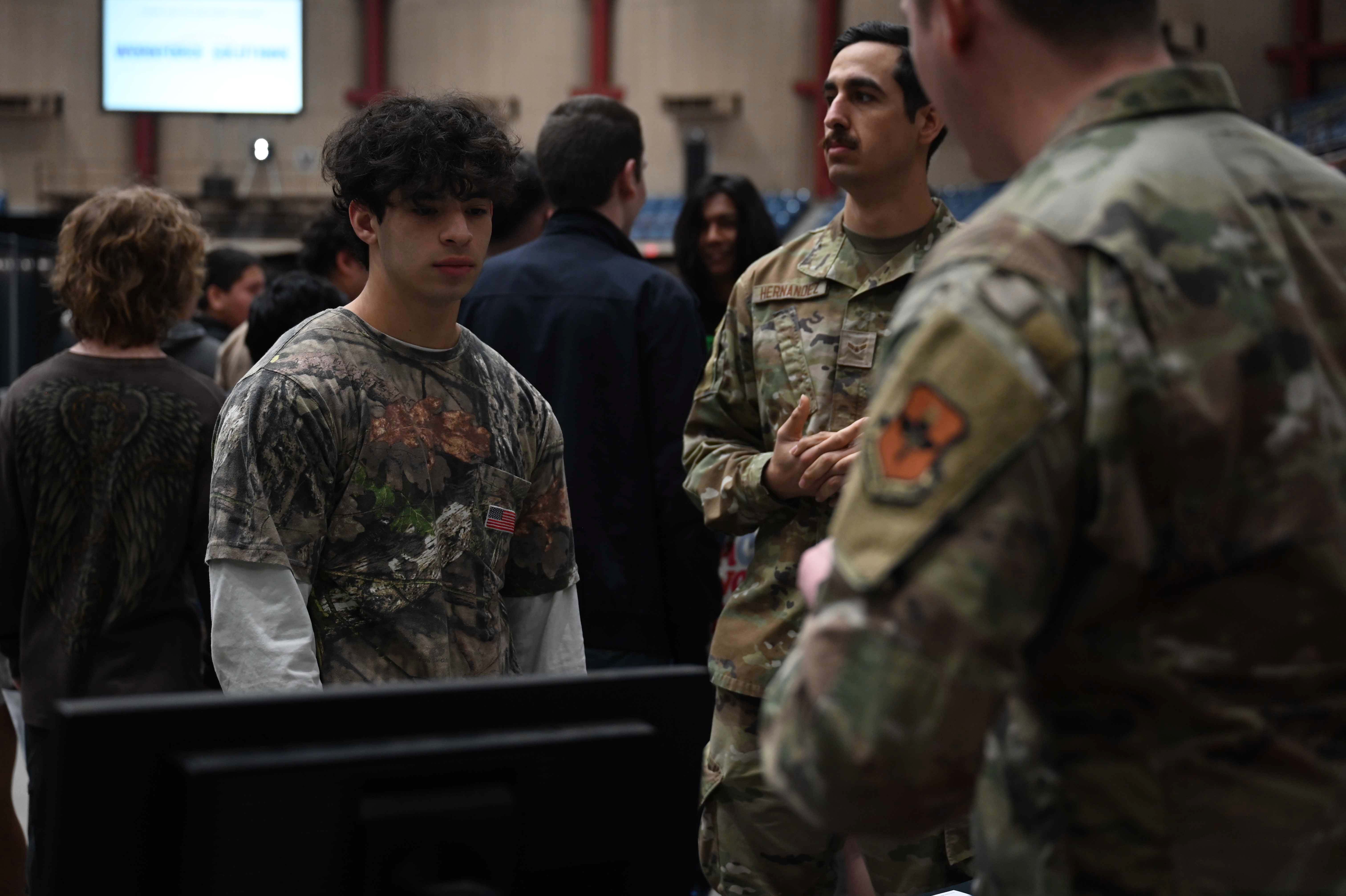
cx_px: 673
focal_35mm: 55
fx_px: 2055
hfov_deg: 36.3
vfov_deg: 24.6
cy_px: 448
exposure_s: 1/160
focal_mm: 55
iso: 1600
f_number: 3.2
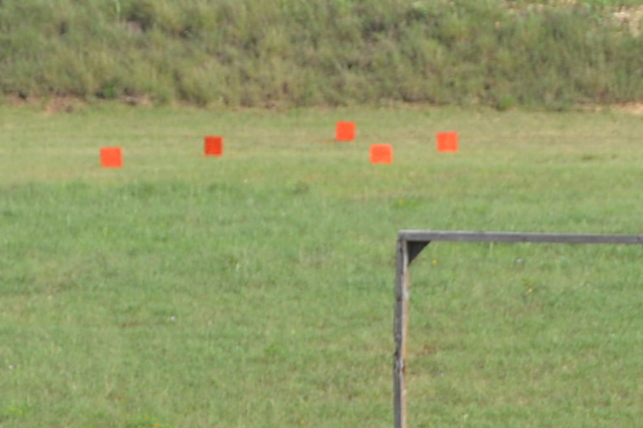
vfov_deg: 4.2
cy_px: 748
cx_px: 589
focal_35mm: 321
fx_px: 5732
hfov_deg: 6.4
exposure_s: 1/250
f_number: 8
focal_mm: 55
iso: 100
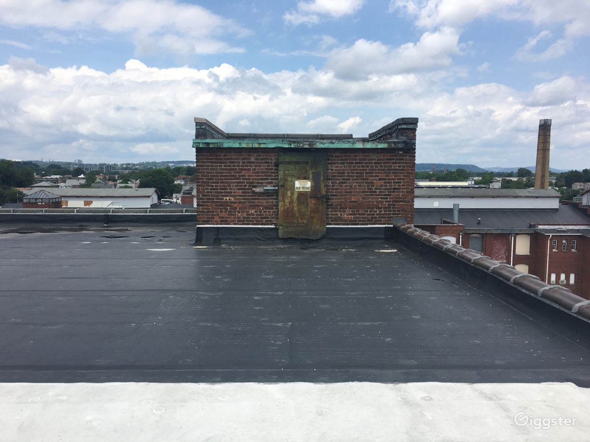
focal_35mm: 29
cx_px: 295
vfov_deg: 48.2
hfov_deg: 61.7
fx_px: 494
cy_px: 221
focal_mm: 4.15
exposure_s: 1/1603
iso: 25
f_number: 2.2
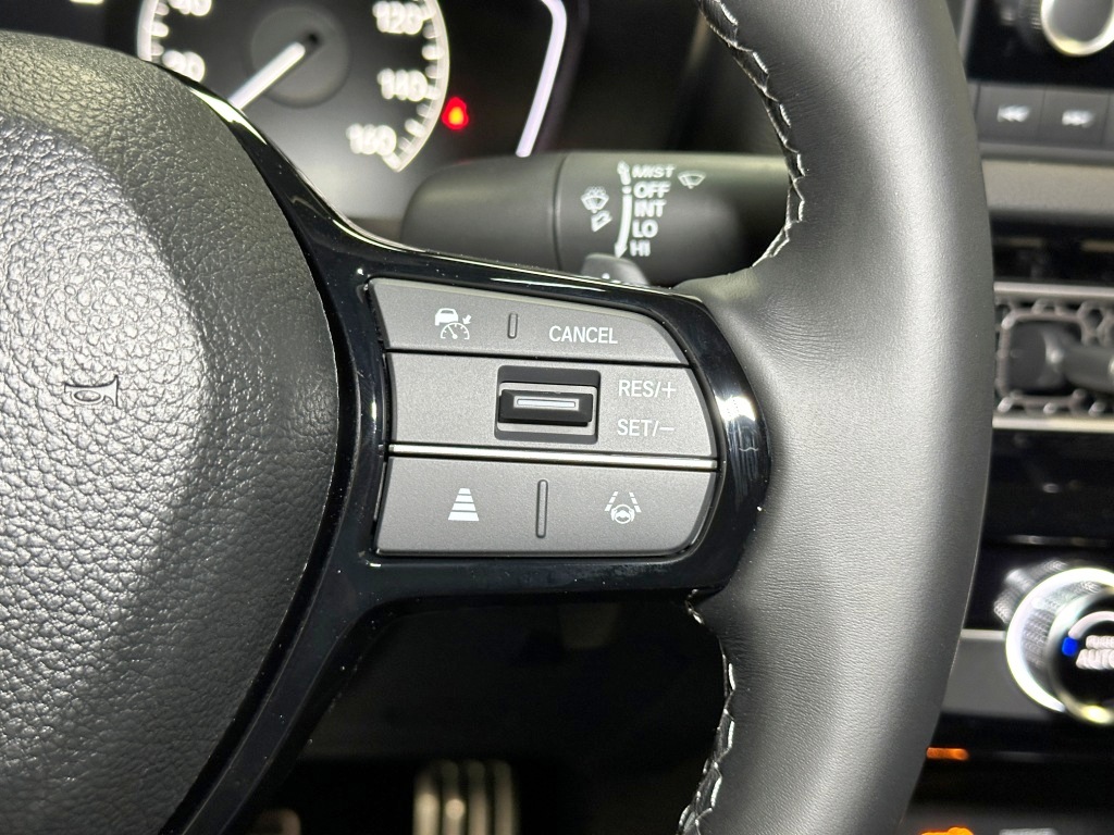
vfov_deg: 30.3
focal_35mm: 48
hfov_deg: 39.7
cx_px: 557
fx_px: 1545
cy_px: 418
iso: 400
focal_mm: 6.86
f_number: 1.78
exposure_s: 1/40
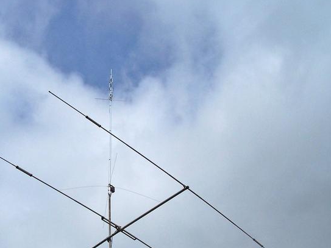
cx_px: 116
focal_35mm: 56
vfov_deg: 25.9
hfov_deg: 34.1
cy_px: 169
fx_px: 535
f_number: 5.6
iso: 80
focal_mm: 6.3
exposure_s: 1/1500
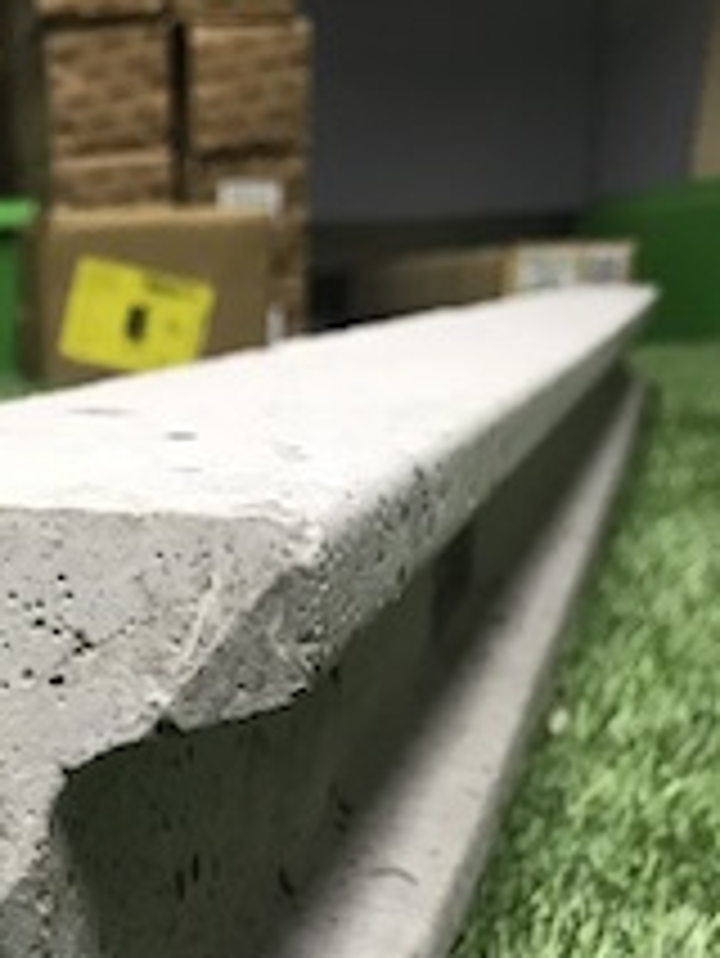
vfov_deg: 28.2
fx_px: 1745
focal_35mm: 63
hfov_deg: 22.0
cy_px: 1025
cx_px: -72
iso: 50
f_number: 1.8
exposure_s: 1/17
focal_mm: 3.99
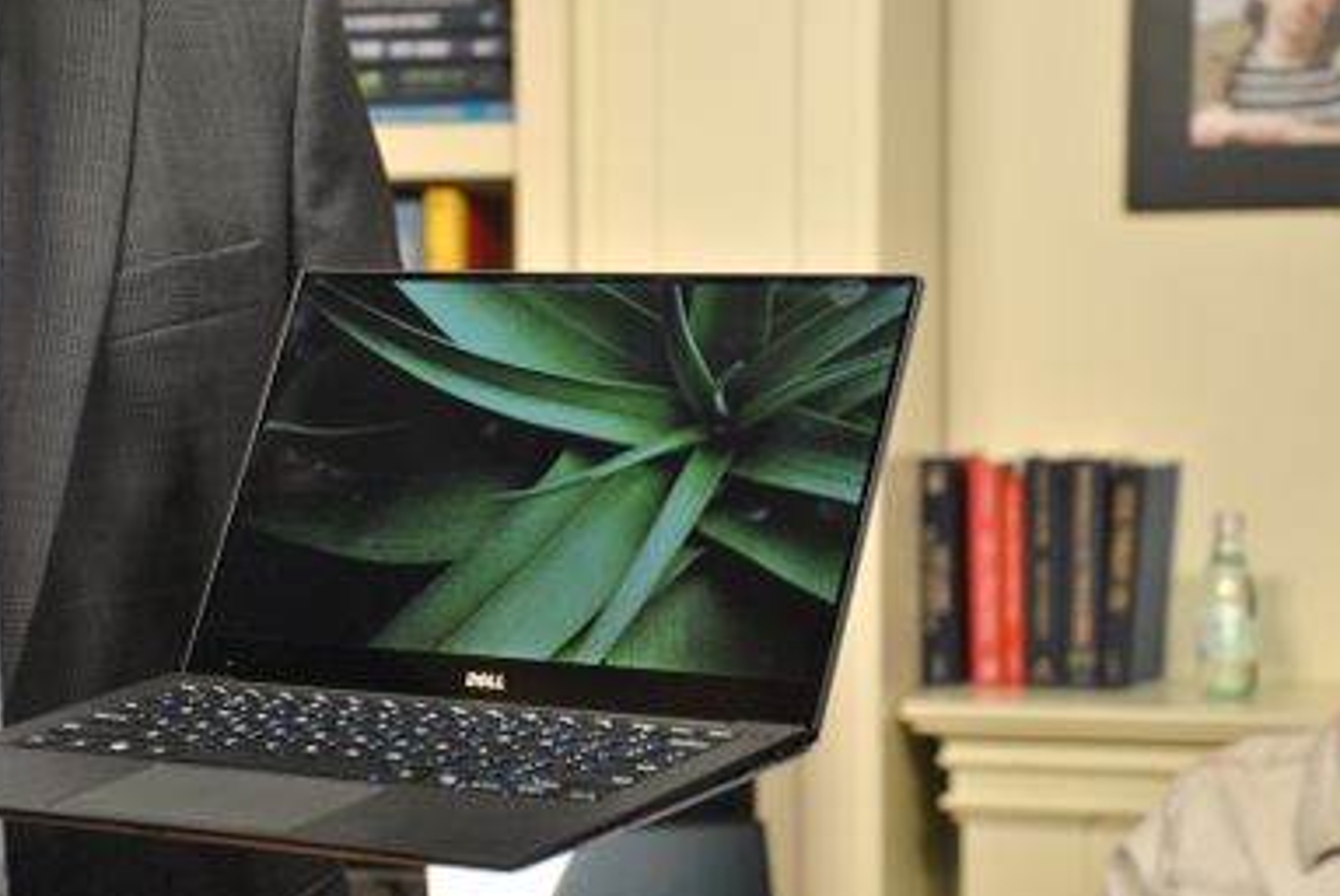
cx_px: 591
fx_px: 3501
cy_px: 474
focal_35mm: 94
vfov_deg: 14.6
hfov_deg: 21.7
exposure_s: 1/50
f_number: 4.8
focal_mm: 50
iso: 800
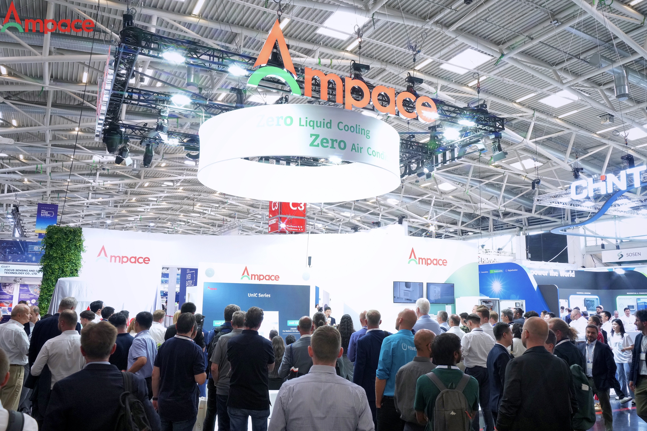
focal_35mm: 28
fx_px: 503
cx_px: 324
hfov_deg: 65.5
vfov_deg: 46.4
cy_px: 216
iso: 2000
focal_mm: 28
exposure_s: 1/125
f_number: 5.6
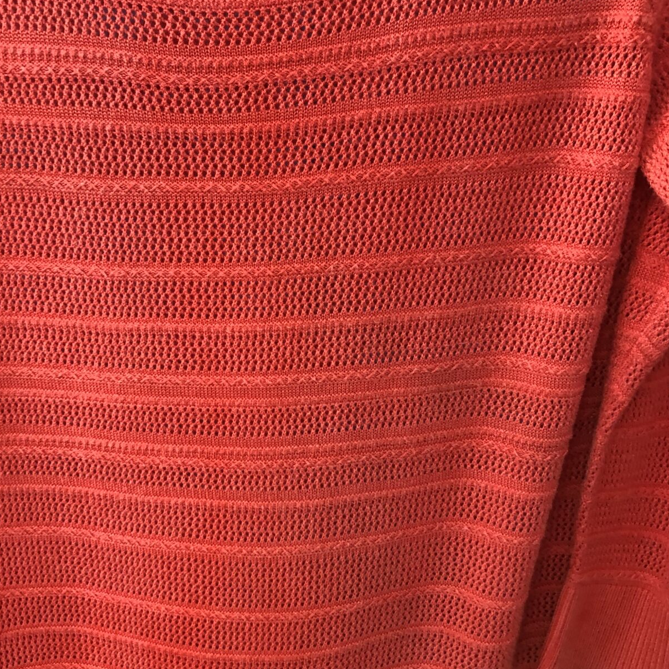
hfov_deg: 39.8
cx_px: 259
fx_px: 918
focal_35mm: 42
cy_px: 352
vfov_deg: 40.0
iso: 40
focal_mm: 3.99
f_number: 1.8
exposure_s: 1/17
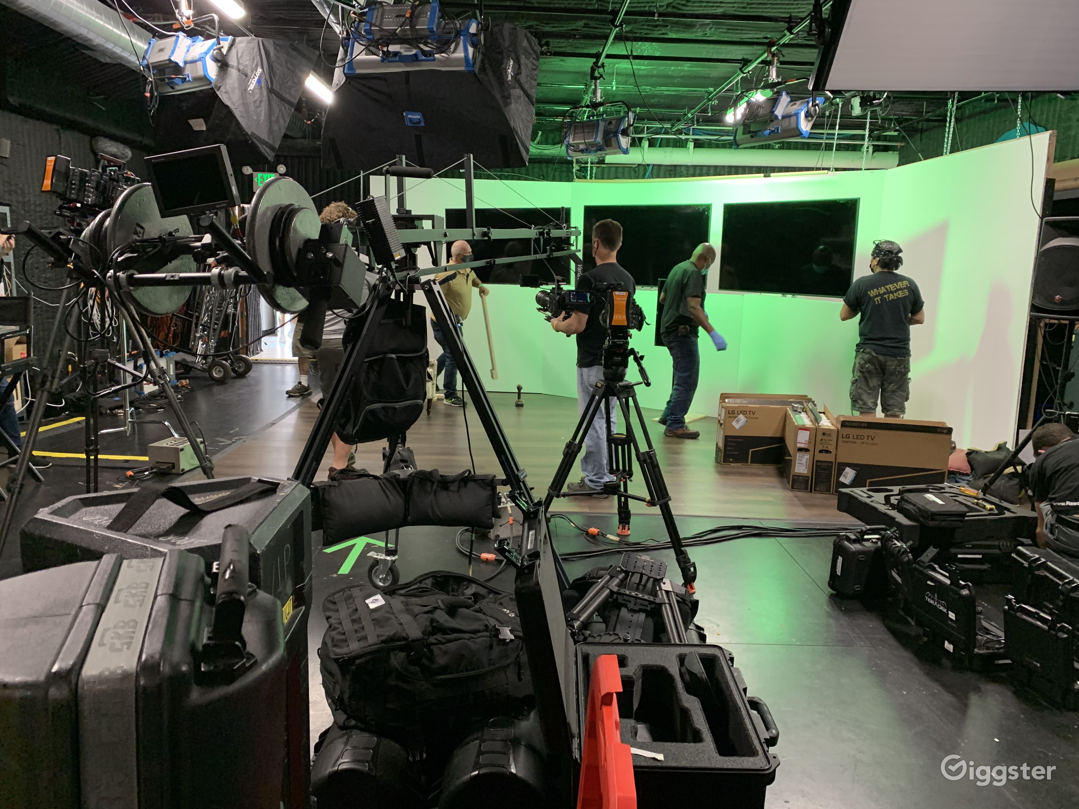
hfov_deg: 67.3
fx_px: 810
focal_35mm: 26
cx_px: 540
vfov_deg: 53.1
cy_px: 404
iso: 250
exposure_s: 1/60
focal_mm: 4.25
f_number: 1.8
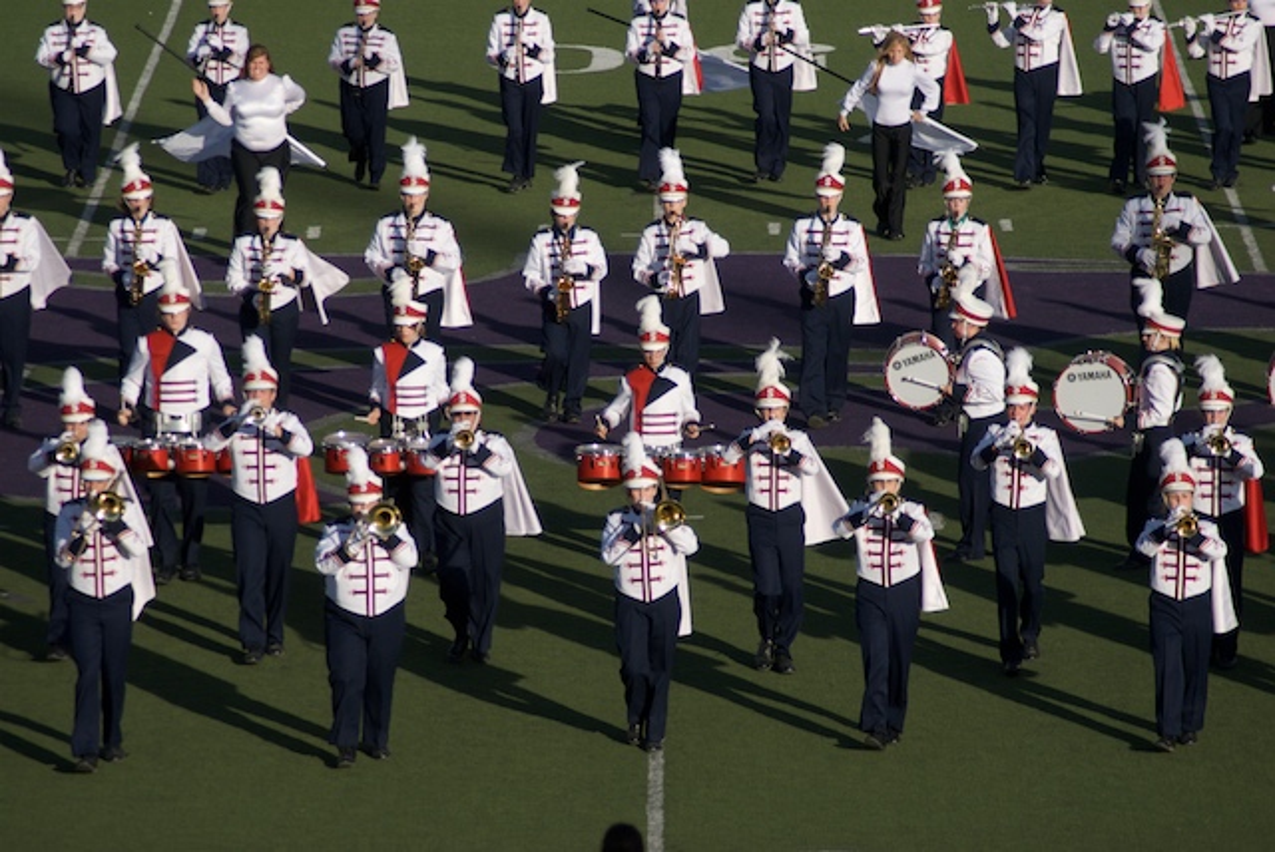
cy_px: 426
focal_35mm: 270
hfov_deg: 7.6
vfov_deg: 5.1
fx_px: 9571
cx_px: 638
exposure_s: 1/1600
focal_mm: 180
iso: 200
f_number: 4.5
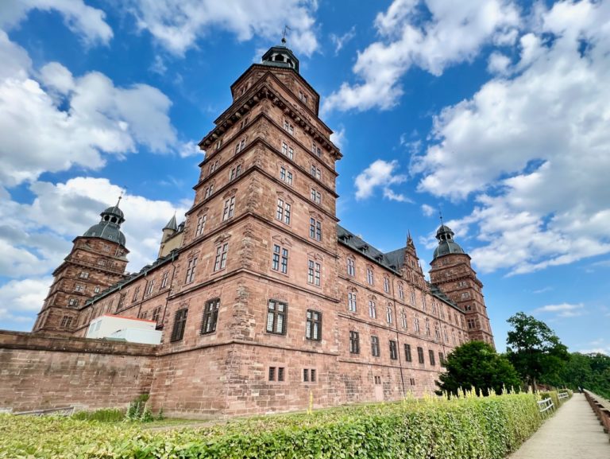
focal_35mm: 13
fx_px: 229
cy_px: 230
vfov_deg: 90.0
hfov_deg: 106.1
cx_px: 305
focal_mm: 1.57
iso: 32
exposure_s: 1/803
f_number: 1.8
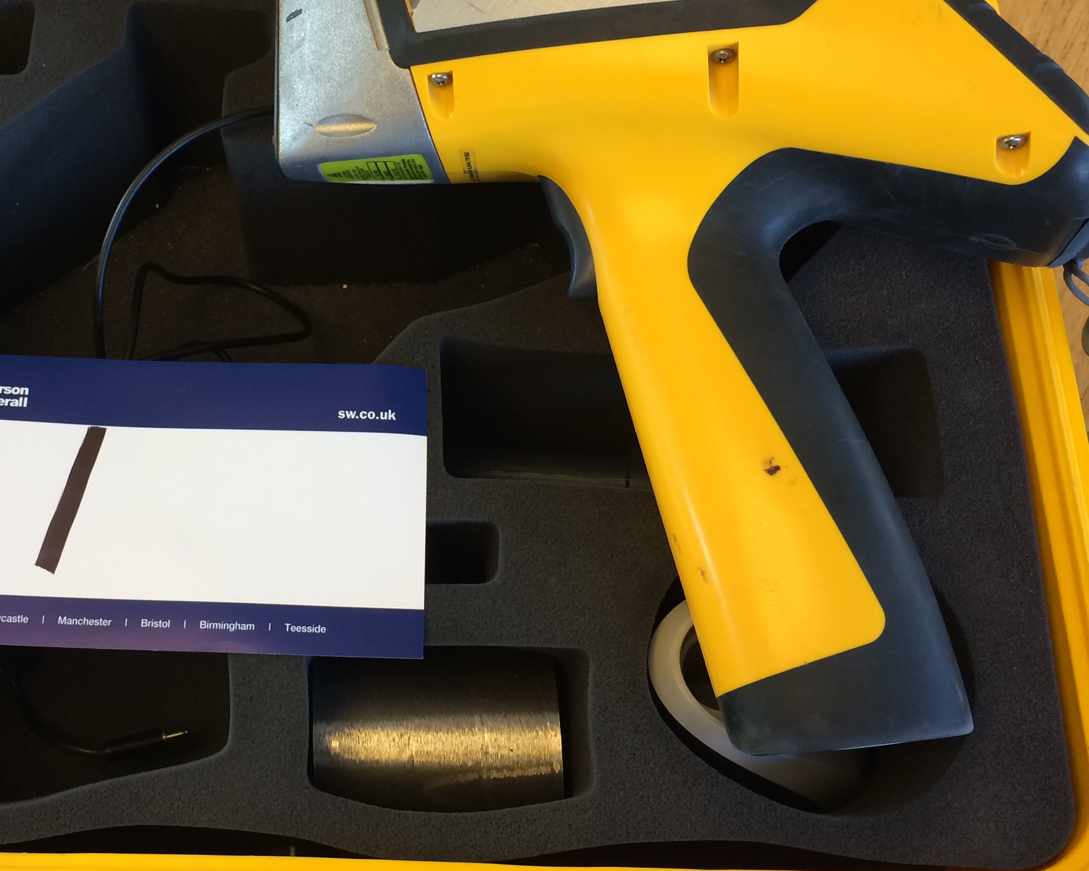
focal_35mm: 46
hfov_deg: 39.6
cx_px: 318
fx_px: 1483
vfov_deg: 32.7
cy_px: 364
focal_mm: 4.15
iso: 40
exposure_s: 1/33
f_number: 2.2
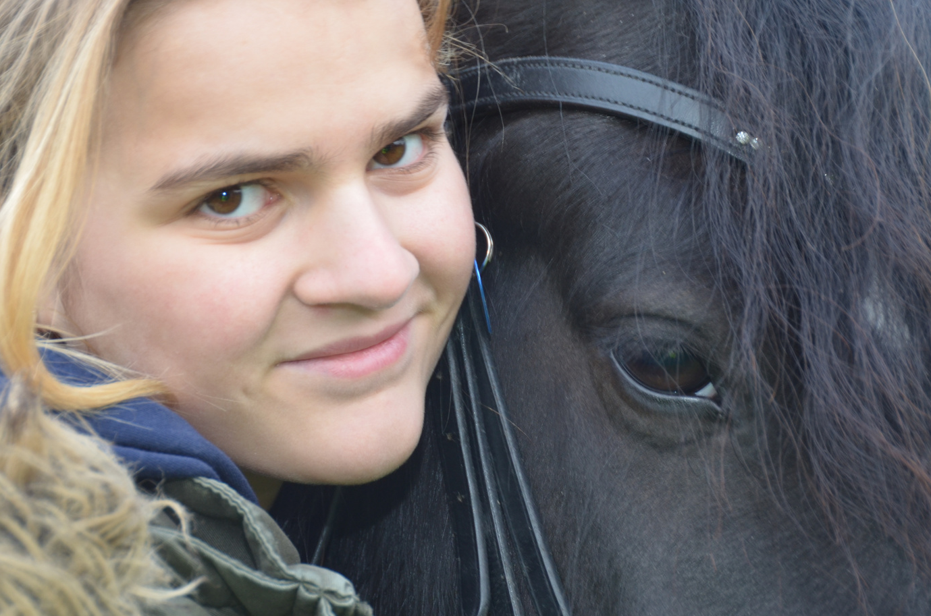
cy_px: 337
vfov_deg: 8.1
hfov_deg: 12.2
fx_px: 4350
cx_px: 473
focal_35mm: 169
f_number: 5.3
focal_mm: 95
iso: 400
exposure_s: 1/90
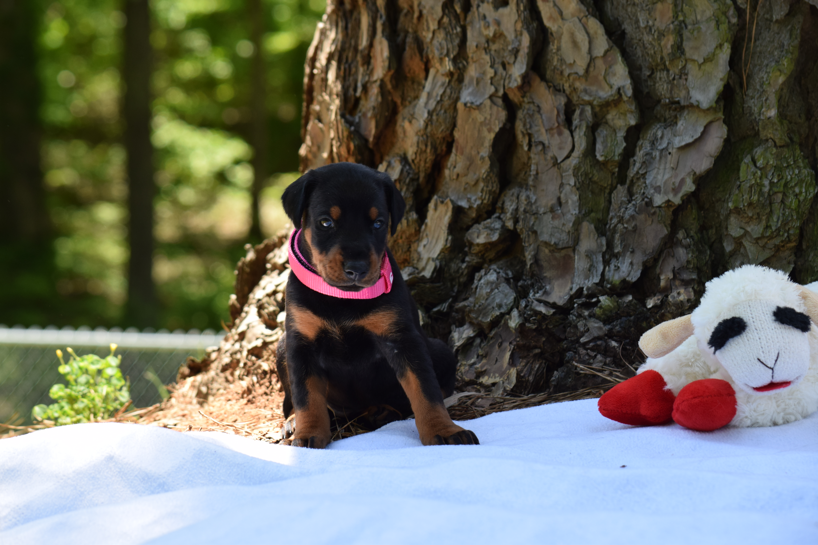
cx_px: 409
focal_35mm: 138
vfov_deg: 9.9
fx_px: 3135
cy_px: 272
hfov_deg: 14.9
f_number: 8
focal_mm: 92
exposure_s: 1/250
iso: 360
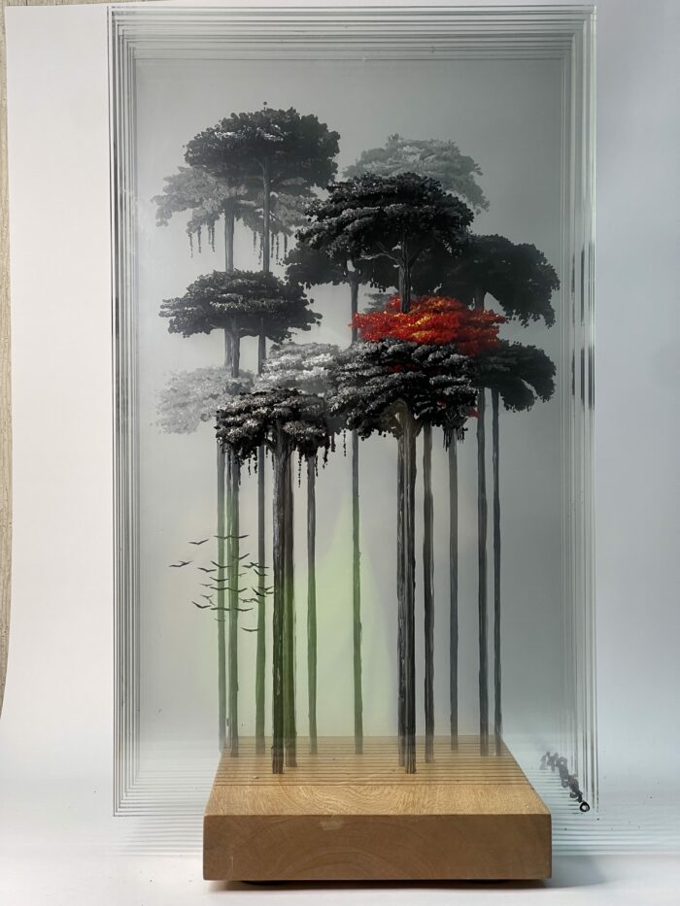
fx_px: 1676
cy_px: 453
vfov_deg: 30.3
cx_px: 340
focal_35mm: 64
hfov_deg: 22.9
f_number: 2.2
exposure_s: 1/120
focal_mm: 7.5
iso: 80
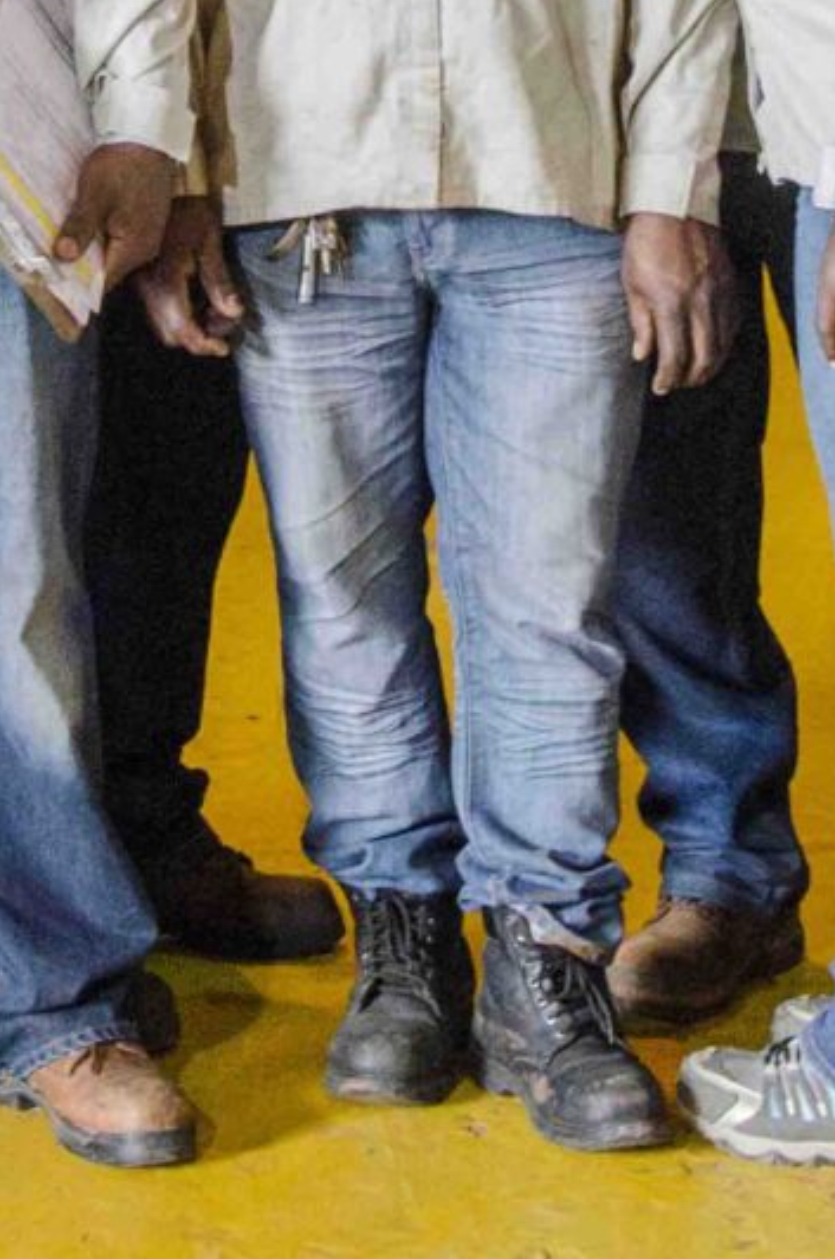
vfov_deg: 13.3
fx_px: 5235
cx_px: 237
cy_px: -331
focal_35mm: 150
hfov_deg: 9.1
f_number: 6.3
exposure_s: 1/125
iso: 1250
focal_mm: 26
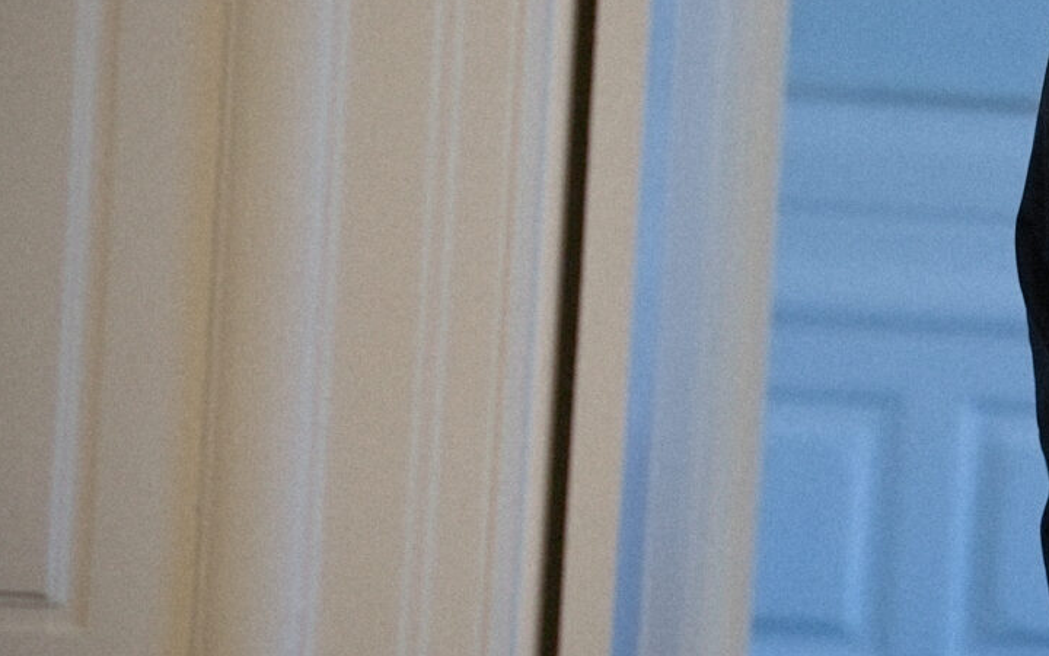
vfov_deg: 6.1
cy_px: 259
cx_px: 1641
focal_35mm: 214
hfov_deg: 9.5
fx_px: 6118
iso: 1250
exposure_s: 1/160
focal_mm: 59
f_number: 4
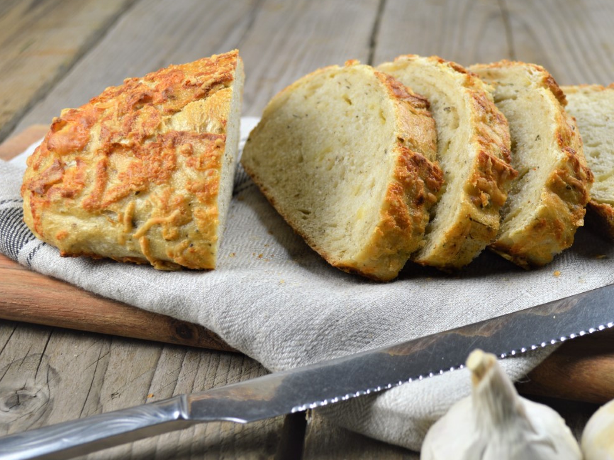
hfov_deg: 33.2
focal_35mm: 58
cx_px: 356
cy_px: 222
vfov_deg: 25.2
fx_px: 1029
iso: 100
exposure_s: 1/20
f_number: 5.6
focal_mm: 34
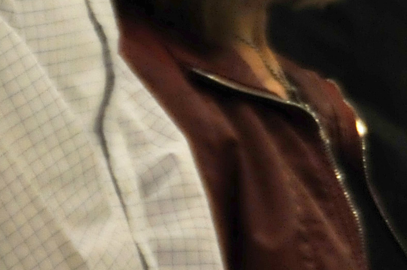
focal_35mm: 852
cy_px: 30
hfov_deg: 2.4
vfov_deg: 1.6
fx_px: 9619
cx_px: 650
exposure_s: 1/125
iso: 1000
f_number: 5.6
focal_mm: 105
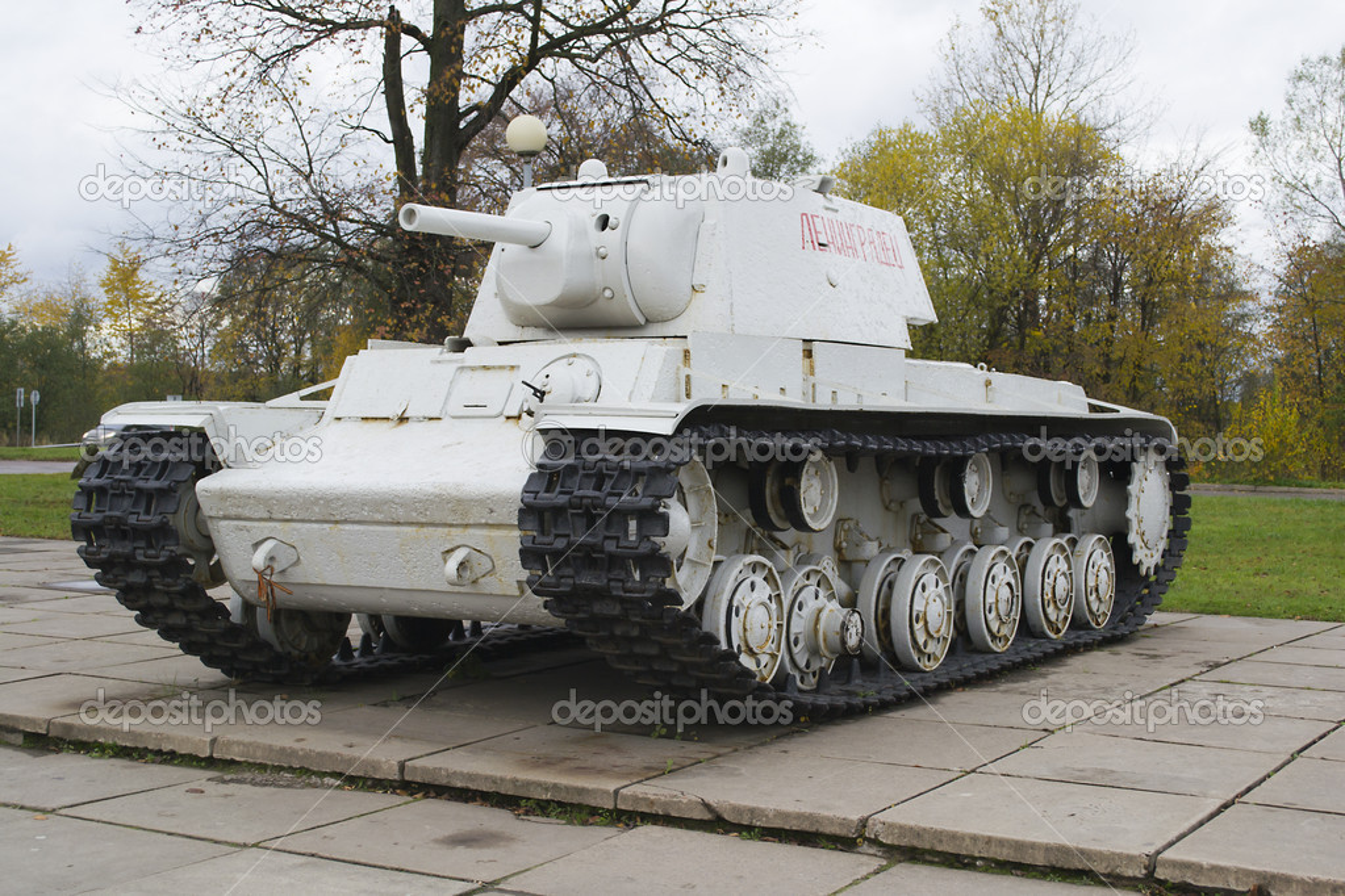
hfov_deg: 41.1
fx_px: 1793
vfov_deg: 28.1
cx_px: 672
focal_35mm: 48
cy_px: 448
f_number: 7.1
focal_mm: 32
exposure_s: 1/160
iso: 100
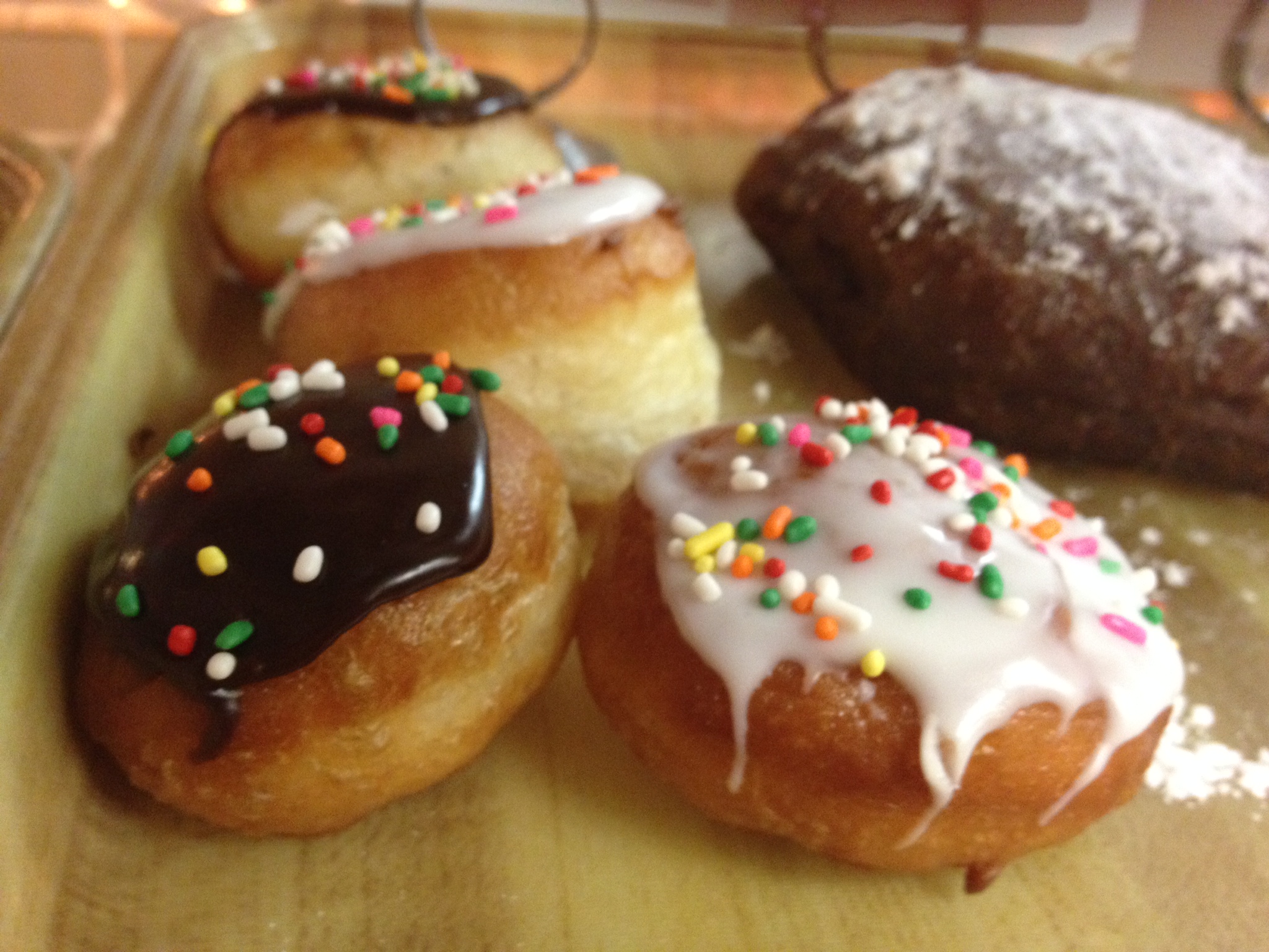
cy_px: 476
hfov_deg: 52.6
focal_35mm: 35
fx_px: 1283
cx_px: 634
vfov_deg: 40.7
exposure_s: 1/20
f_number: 2.4
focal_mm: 4.28
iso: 320
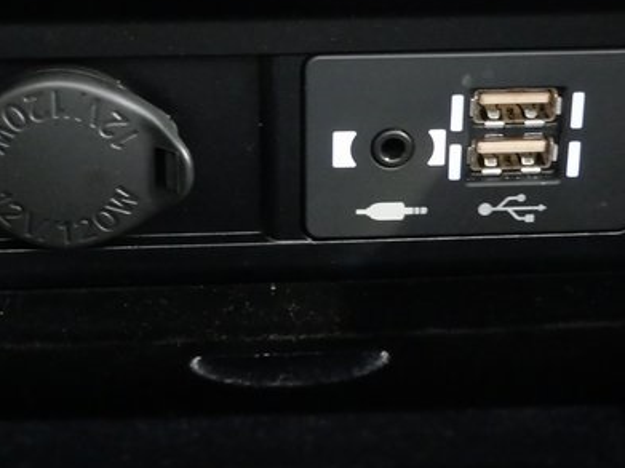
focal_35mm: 89
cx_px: 356
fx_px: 1606
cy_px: 206
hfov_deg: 22.0
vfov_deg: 16.6
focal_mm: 17
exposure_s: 1/1.6
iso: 3200
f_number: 3.8
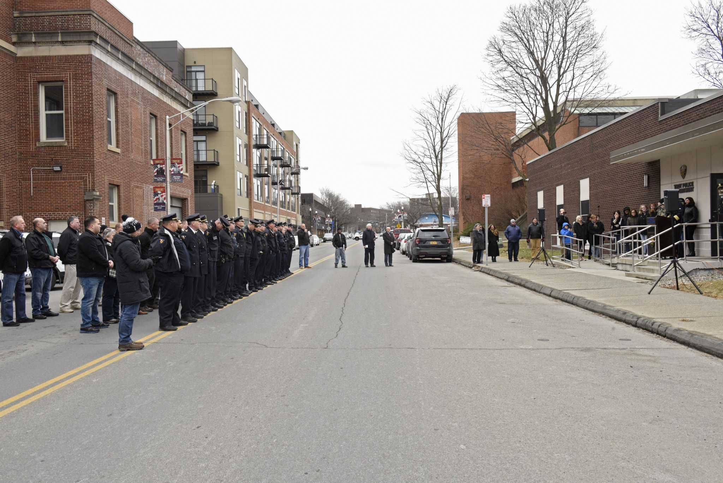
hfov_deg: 58.7
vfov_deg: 41.1
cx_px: 362
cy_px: 242
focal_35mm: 32
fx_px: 643
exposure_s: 1/125
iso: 2500
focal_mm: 32
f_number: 14
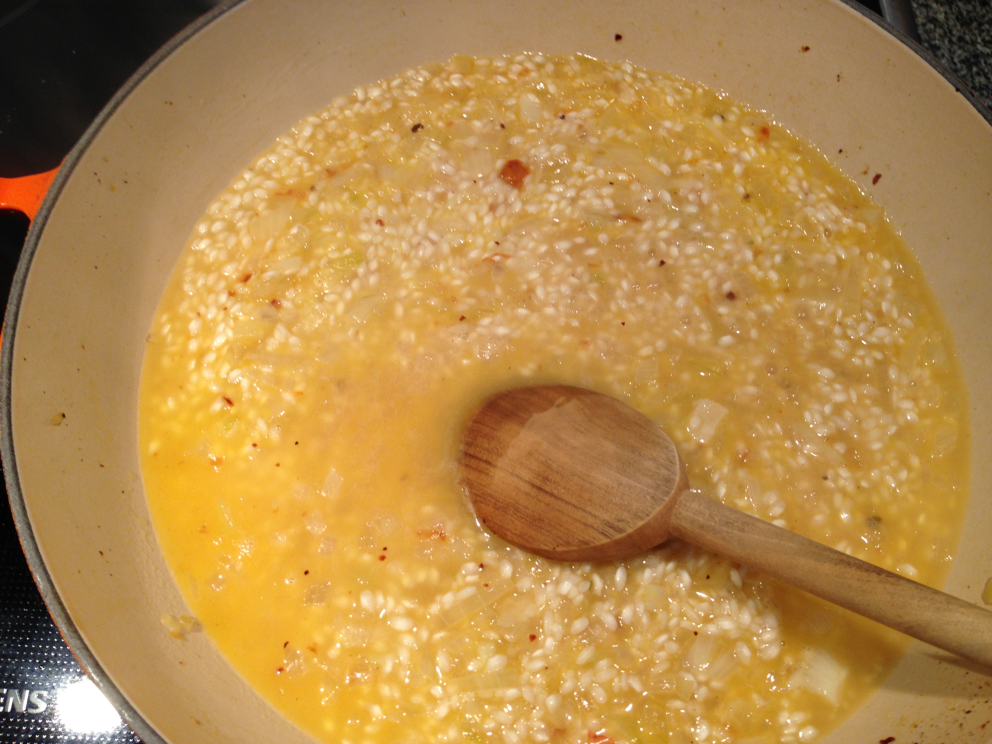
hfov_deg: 55.4
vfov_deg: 42.9
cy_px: 372
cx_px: 496
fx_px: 946
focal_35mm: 33
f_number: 2.4
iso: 50
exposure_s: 1/20
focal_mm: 4.13
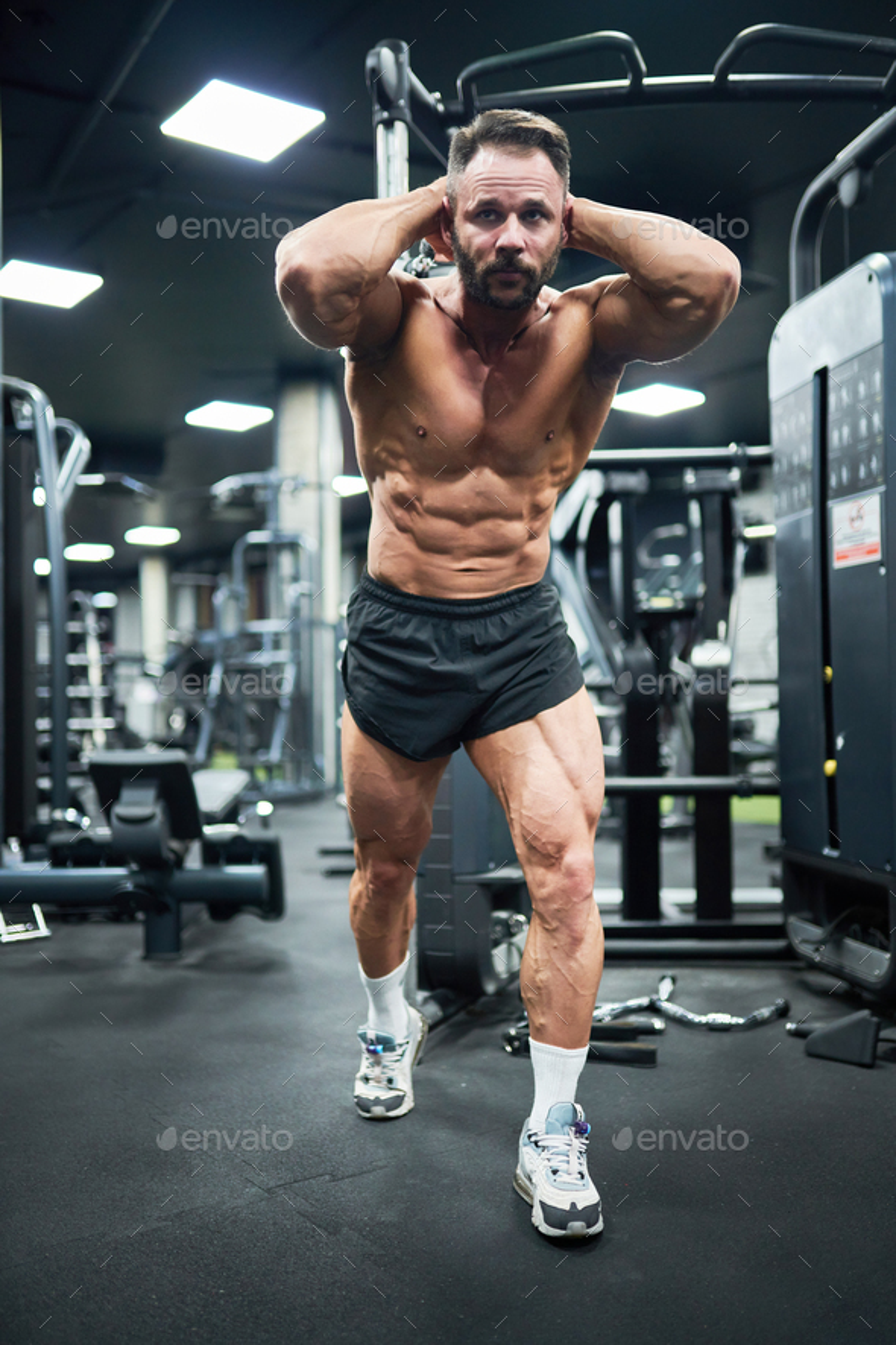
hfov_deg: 37.9
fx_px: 1307
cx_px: 448
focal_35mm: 35
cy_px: 672
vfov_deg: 54.4
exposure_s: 1/100
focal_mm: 35
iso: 640
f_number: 1.4
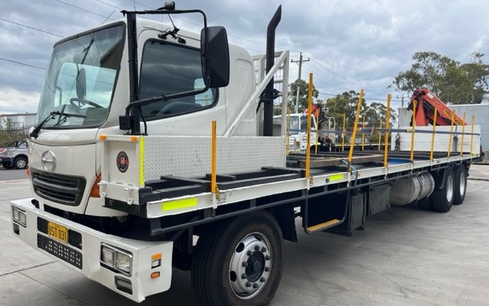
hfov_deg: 66.5
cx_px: 247
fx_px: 373
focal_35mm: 28
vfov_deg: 44.6
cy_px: 157
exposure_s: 1/1536
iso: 50
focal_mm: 5.1
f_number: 1.6
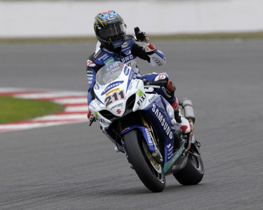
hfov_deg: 2.2
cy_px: 104
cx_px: 126
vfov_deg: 1.8
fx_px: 6772
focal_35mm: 870
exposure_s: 1/800
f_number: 6.3
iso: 400
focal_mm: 500
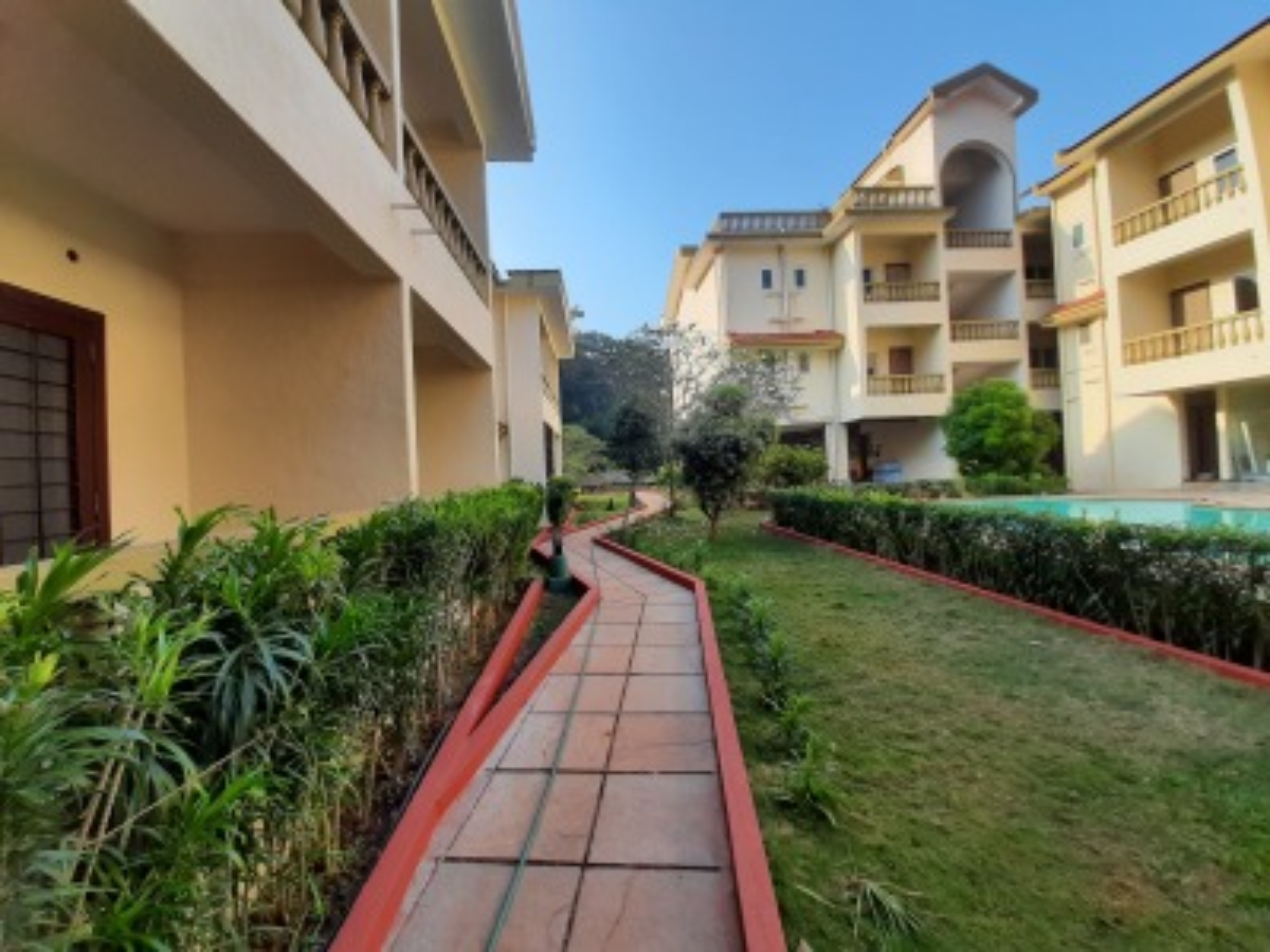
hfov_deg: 106.2
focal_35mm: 13
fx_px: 477
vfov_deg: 89.9
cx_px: 635
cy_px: 476
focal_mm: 1.42
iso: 40
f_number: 2.2
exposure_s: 1/352
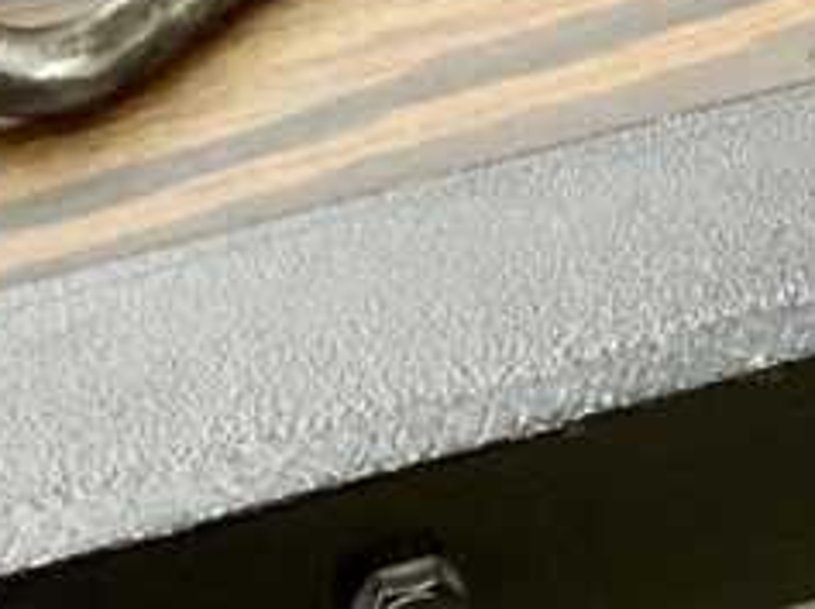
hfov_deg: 8.6
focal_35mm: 225
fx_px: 5289
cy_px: -657
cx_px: 1327
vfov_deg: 6.4
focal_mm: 6
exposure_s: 1/30
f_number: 2
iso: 400
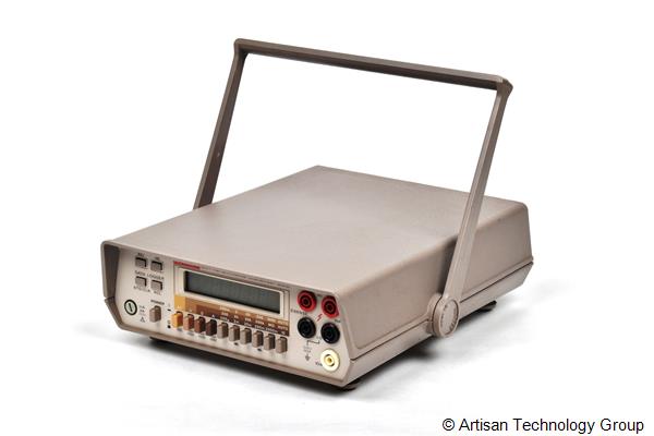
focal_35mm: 82
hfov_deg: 24.6
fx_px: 1499
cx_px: 327
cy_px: 218
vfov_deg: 16.6
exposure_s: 1/200
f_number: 16
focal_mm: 55
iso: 200
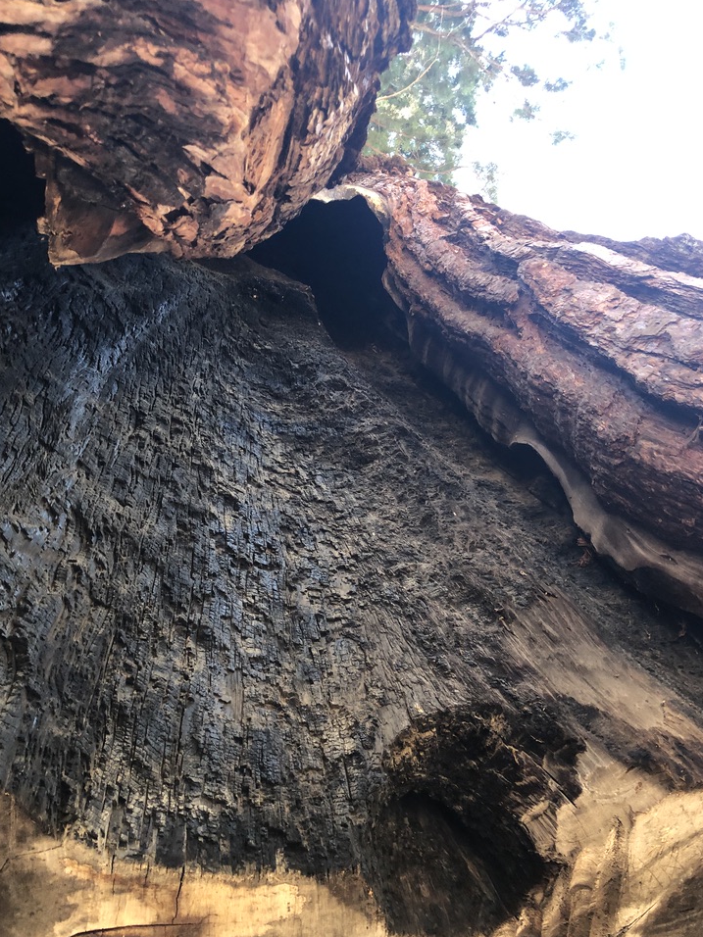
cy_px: 452
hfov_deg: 46.8
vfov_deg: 59.9
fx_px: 812
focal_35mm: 30
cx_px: 344
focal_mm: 4
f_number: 1.8
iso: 40
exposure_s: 1/30
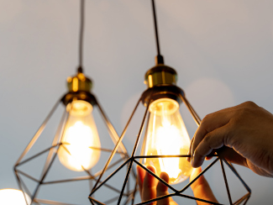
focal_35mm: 98
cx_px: 136
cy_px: 140
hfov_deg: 20.0
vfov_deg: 15.1
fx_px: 773
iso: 200
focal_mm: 51
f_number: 2.8
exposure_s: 1/80
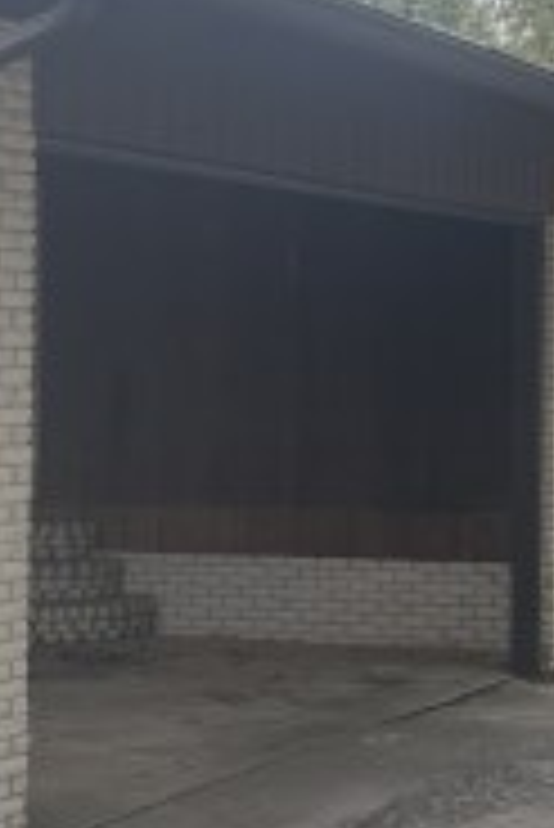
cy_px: 266
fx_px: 2166
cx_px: 671
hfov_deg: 14.1
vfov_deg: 21.6
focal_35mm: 94
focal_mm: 4.2
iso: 32
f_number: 1.6
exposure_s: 1/1350
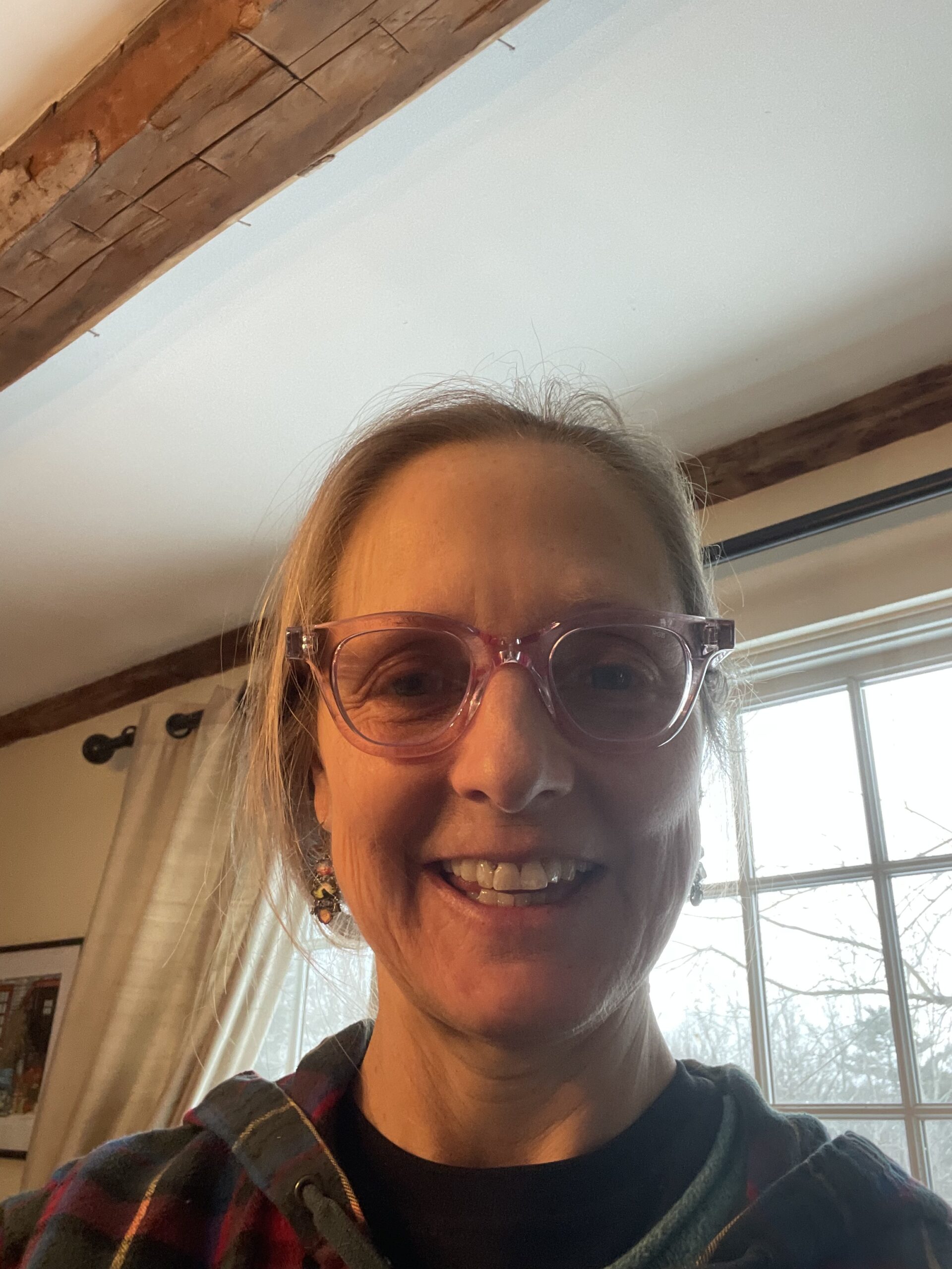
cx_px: 476
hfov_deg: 46.8
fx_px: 1100
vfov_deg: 60.0
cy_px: 634
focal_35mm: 30
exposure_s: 1/60
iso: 320
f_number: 2.2
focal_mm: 2.71
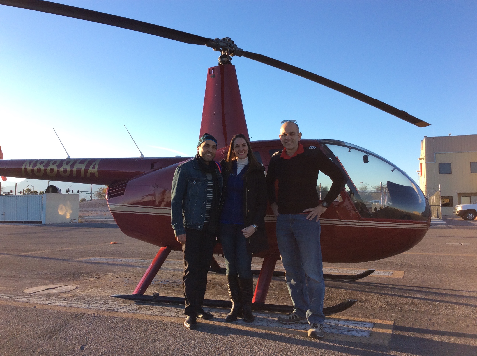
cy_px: 178
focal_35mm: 32
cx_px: 238
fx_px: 440
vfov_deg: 44.1
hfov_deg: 56.9
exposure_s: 1/450
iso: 32
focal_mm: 3.3
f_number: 2.4
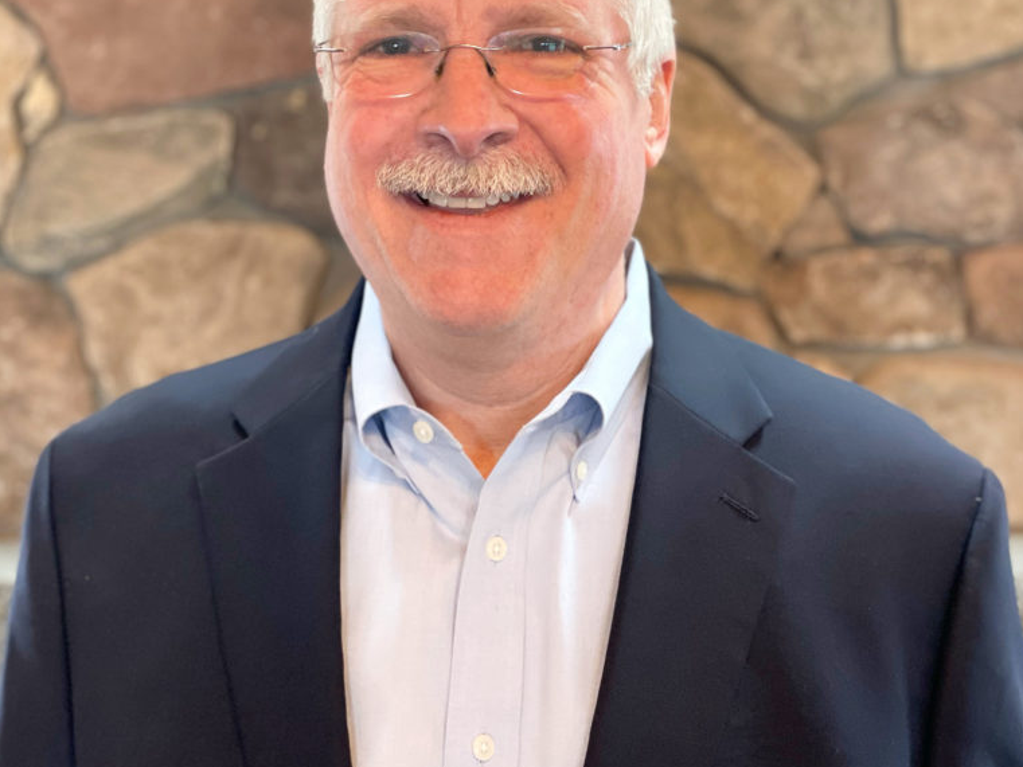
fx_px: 2069
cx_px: 514
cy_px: 153
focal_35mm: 70
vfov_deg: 20.8
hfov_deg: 27.8
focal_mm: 6
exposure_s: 1/40
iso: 160
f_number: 2
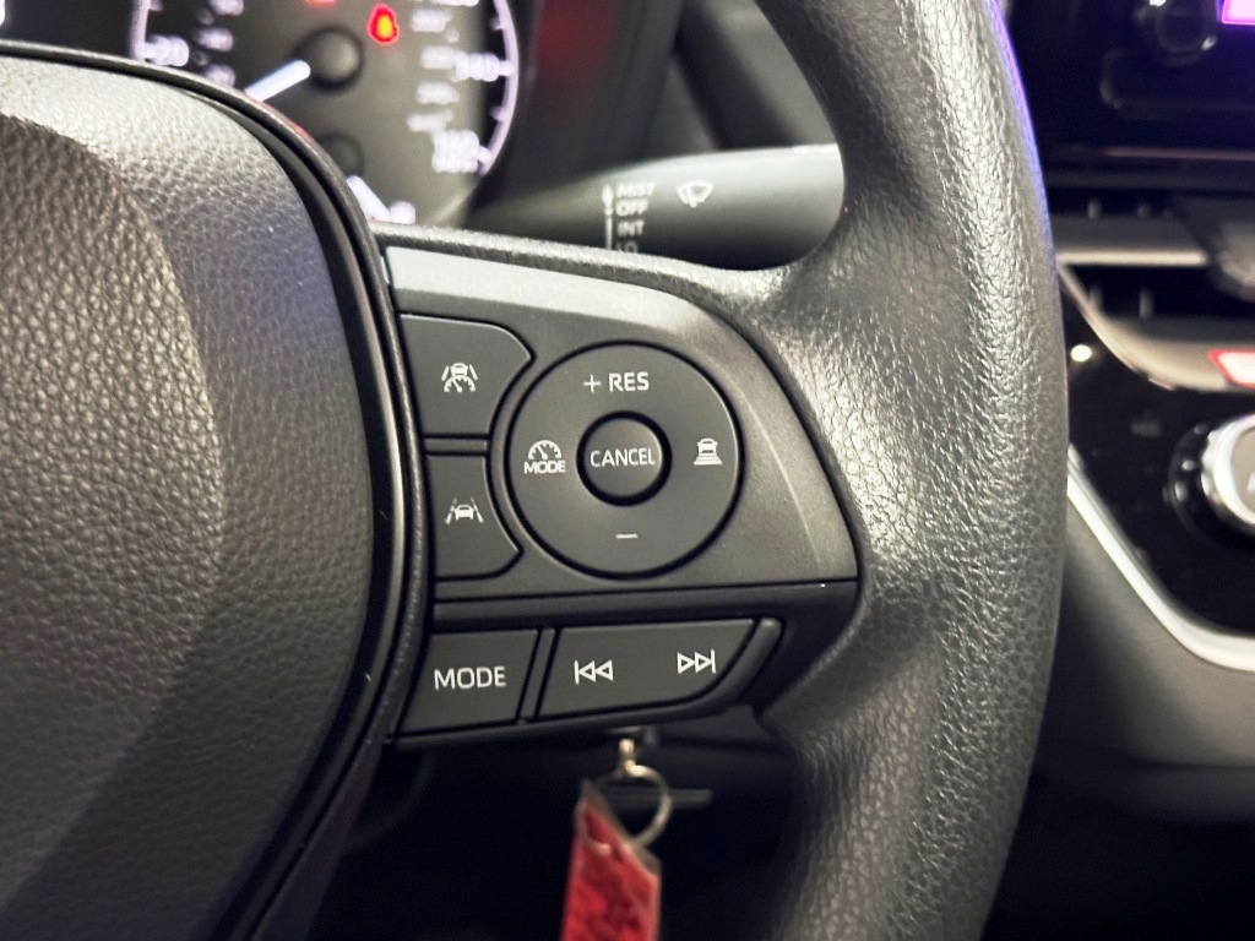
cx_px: 628
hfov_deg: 39.7
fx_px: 1740
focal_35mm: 48
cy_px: 470
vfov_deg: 30.3
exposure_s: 1/24
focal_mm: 6.86
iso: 640
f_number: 1.78
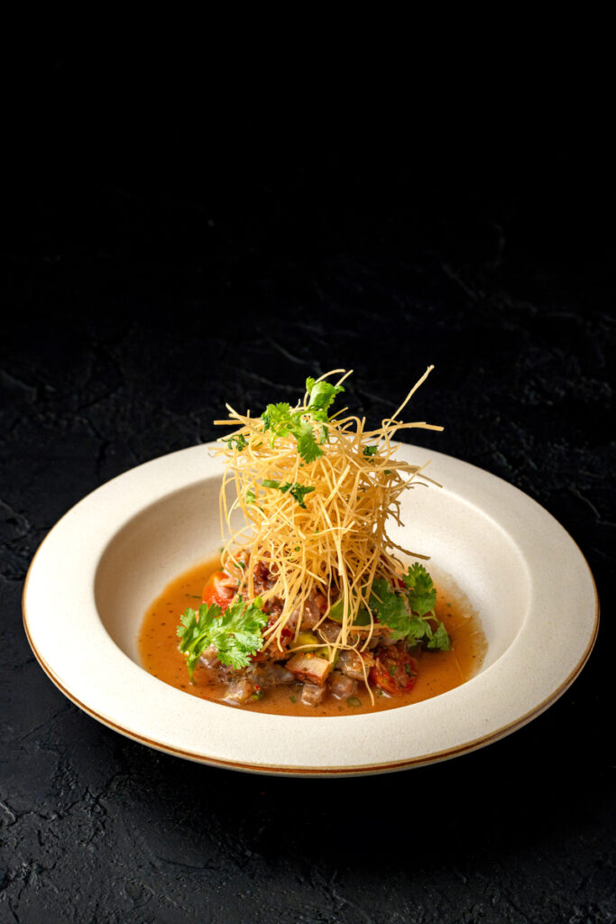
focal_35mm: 90
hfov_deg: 15.2
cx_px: 308
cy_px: 462
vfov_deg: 22.6
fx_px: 2309
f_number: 9
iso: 3200
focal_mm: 90
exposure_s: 1/100
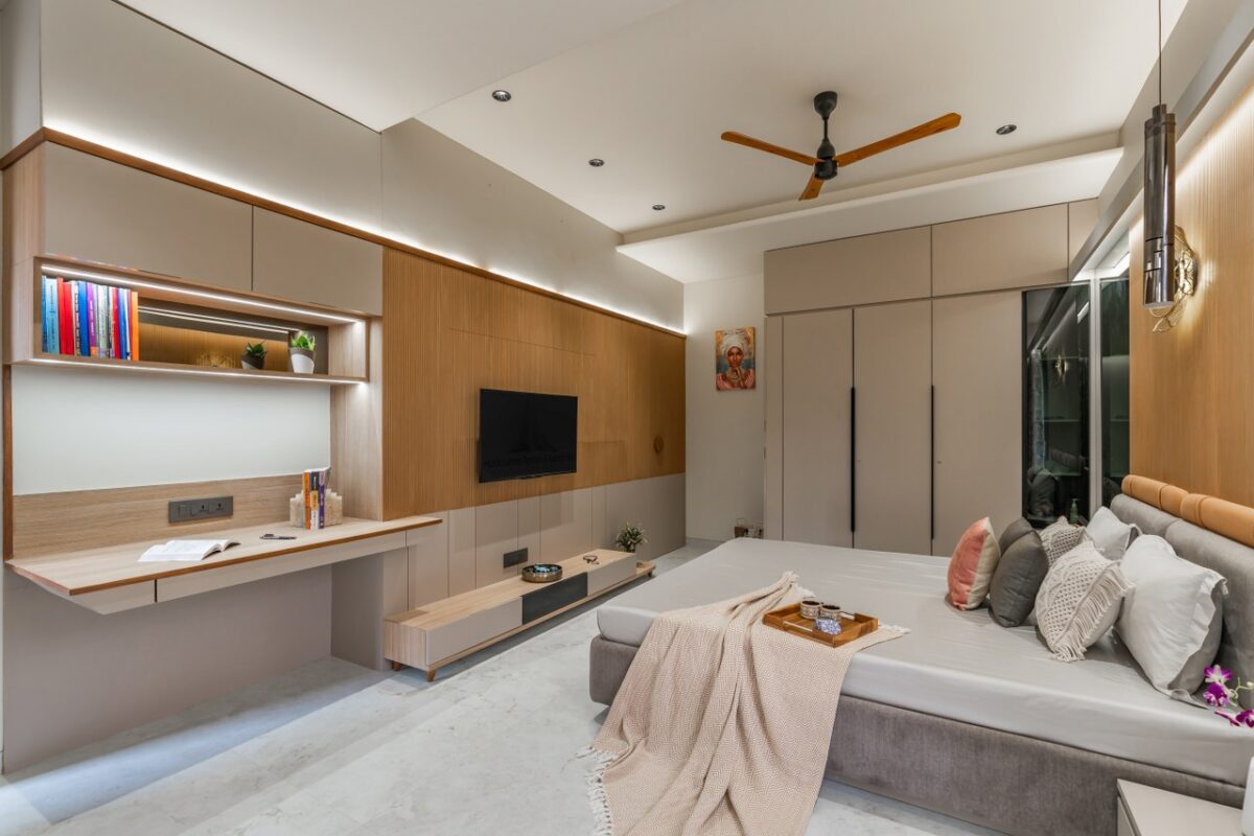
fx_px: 557
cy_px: 418
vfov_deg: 73.7
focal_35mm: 16
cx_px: 627
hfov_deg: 96.7
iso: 160
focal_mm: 16
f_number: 8
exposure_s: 1/13
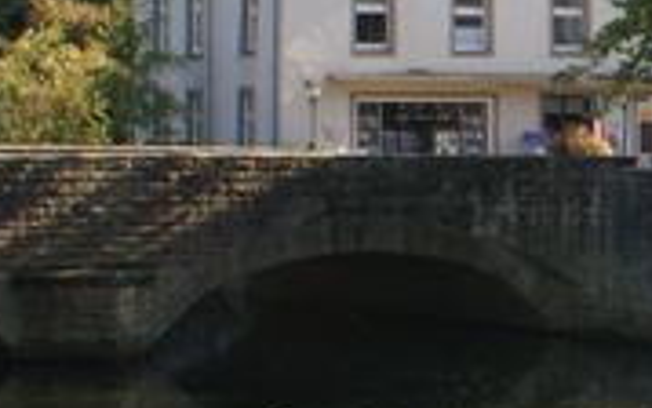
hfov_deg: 12.7
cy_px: 250
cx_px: 932
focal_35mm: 158
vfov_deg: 8.3
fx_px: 2808
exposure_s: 1/80
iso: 100
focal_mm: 18
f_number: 8
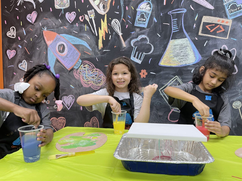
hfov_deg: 67.3
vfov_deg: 53.1
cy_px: 90
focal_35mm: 26
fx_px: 182
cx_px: 121
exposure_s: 1/60
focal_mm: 5.1
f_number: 1.6
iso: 80
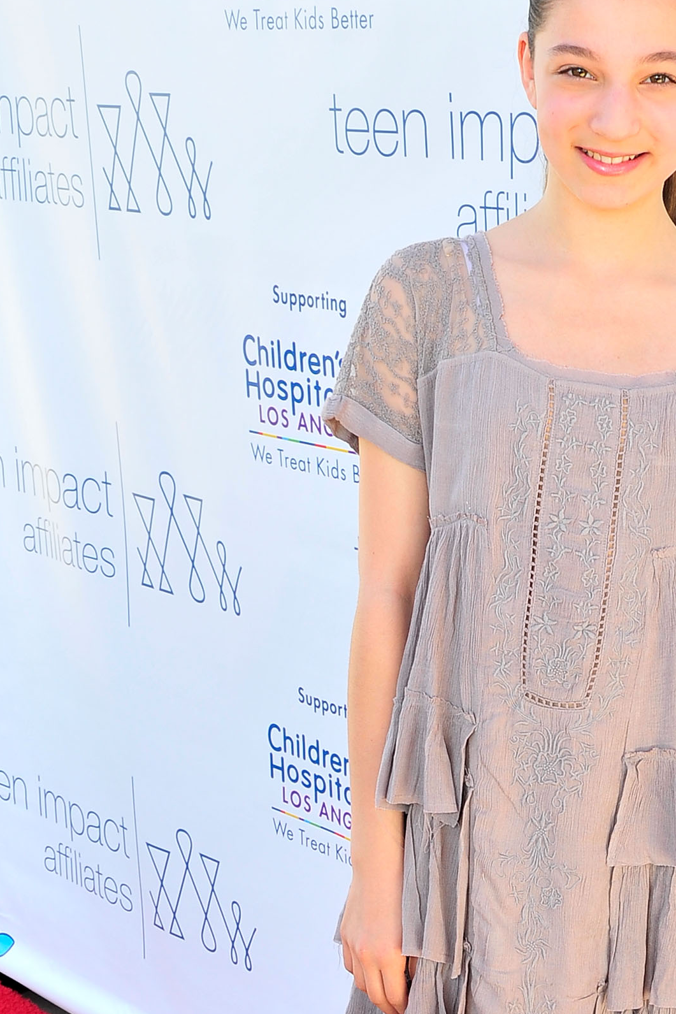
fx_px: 1858
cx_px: 605
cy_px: 758
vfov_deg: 30.0
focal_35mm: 66
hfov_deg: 20.2
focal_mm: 35
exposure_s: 1/100
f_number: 11
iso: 640
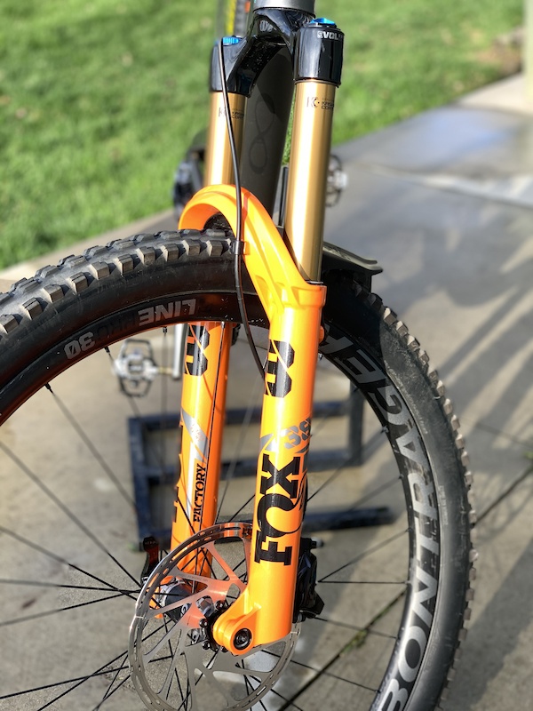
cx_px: 266
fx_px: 1068
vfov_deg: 36.8
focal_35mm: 52
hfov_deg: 28.0
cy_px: 356
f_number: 2.4
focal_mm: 6
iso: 16
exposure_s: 1/126
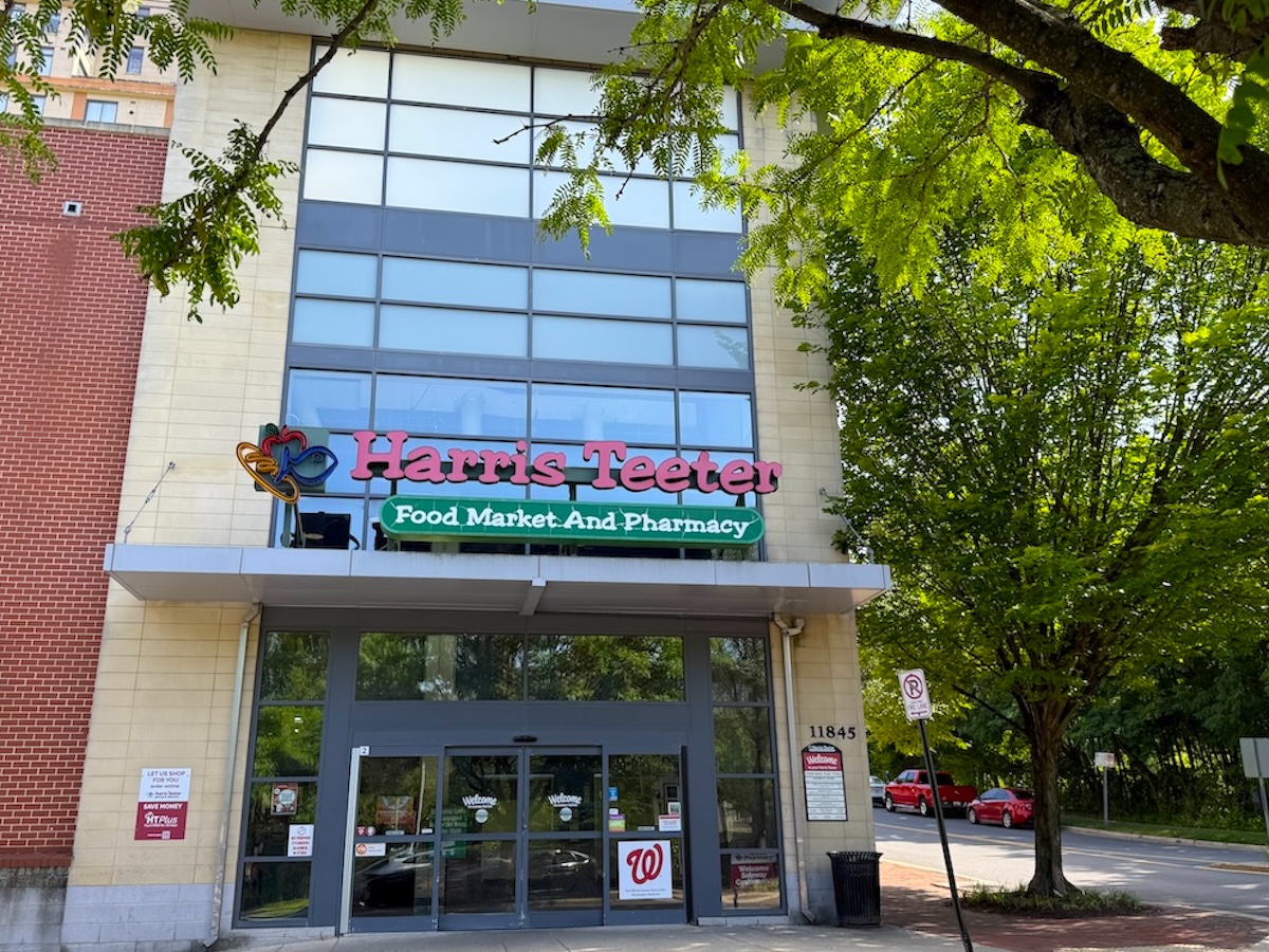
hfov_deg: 71.6
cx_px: 634
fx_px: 880
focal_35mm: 24
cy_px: 476
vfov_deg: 56.8
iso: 80
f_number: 1.78
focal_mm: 6.76
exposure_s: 1/780
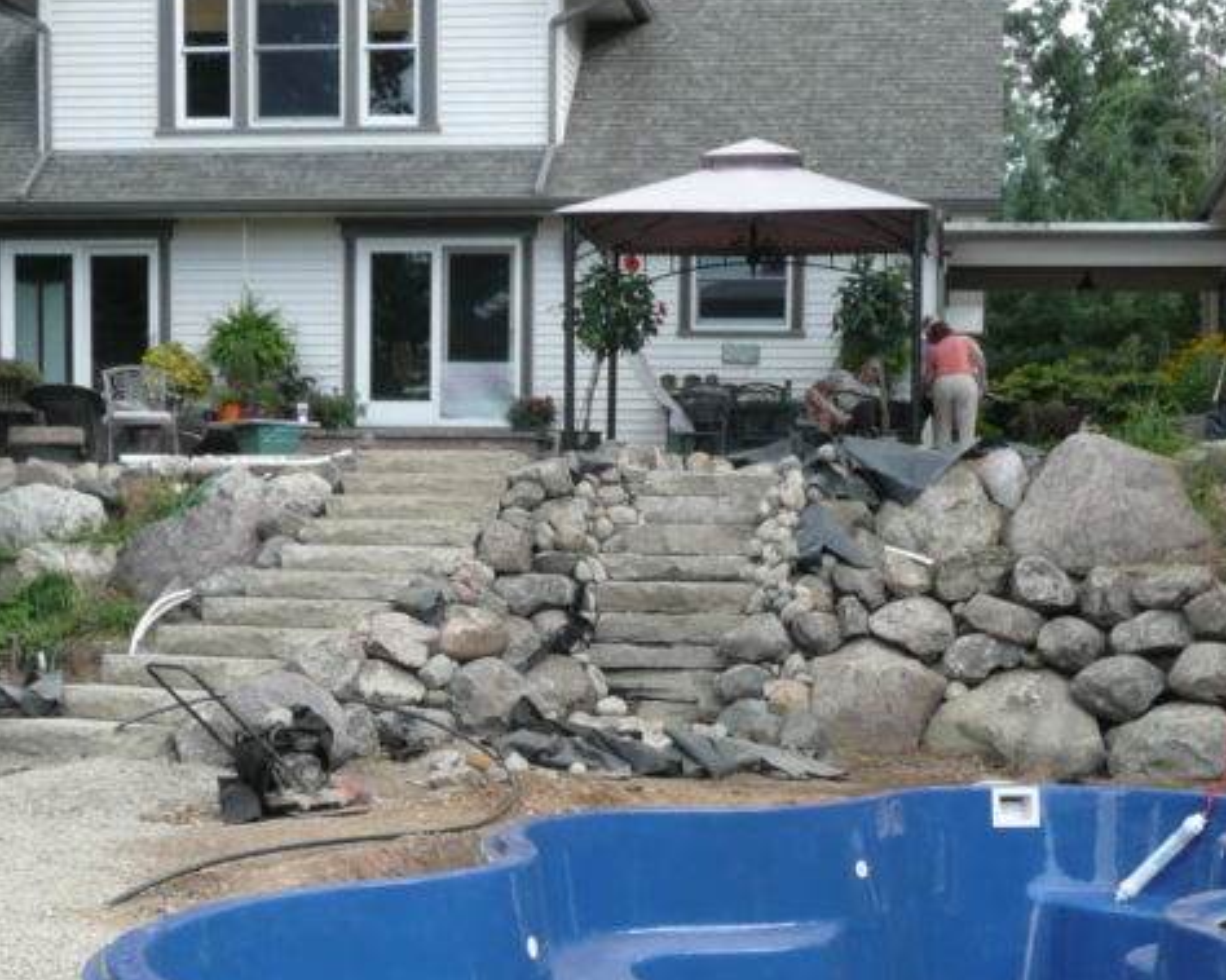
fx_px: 2140
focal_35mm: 59
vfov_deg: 25.3
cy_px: 796
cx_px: 696
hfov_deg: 31.9
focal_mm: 4.6
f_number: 3.3
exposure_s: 1/125
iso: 100
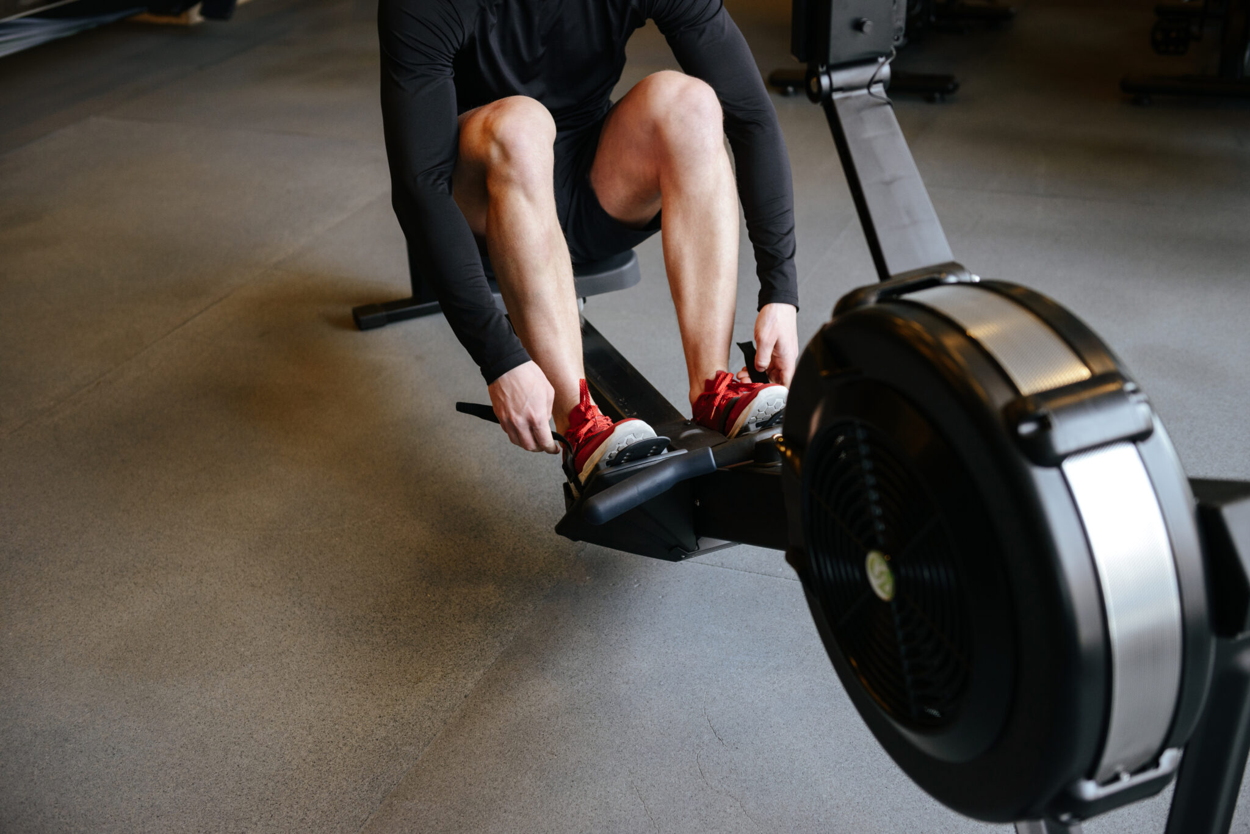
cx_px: 625
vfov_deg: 28.1
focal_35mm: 48
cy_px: 417
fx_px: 1667
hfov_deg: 41.1
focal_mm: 48
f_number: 3.2
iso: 640
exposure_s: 1/250
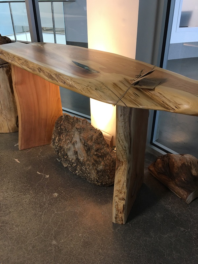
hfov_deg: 48.2
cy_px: 132
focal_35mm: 29
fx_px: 221
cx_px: 99
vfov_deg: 61.7
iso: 100
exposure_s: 1/30
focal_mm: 4.15
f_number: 2.2
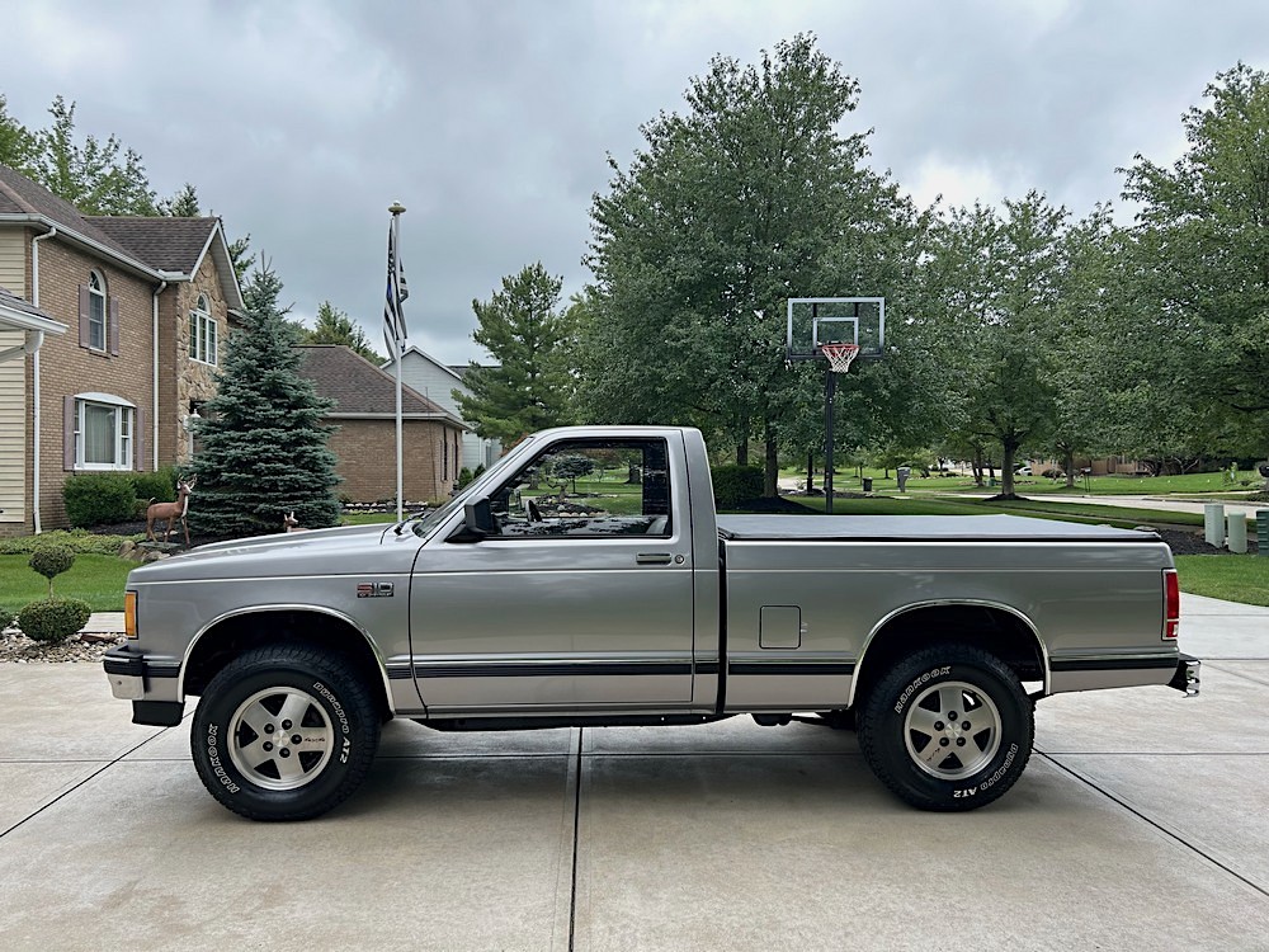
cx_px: 634
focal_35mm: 26
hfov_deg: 67.3
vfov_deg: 53.1
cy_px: 476
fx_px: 953
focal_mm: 5.7
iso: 50
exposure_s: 1/567
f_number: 1.5
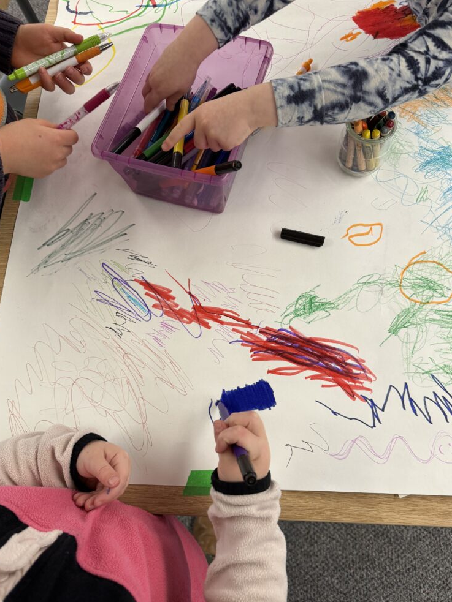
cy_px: 312
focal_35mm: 25
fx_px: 435
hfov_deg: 54.9
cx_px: 227
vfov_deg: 69.4
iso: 160
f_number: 1.78
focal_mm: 6.86
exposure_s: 1/120
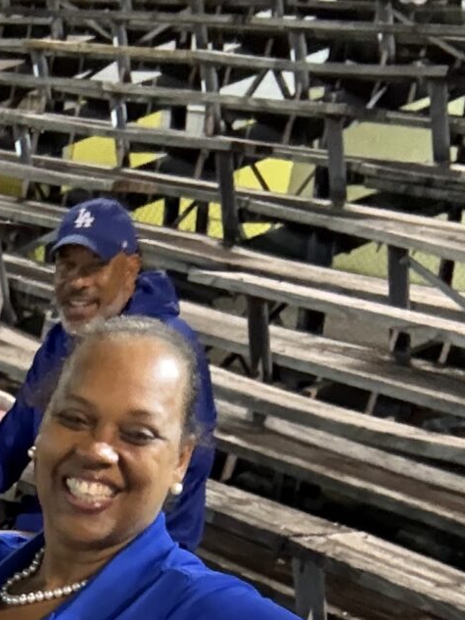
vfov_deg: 18.8
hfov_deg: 14.9
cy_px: 904
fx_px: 1665
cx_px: -201
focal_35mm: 93
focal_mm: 2.69
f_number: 1.9
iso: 320
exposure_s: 1/30
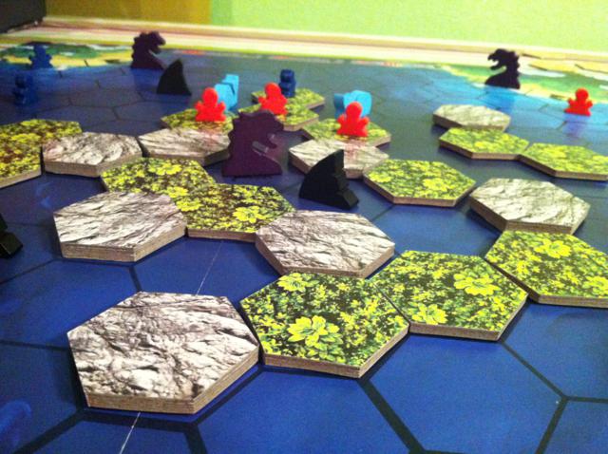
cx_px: 304
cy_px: 227
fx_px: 614
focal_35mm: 35
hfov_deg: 52.7
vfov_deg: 40.6
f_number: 2.8
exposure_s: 1/15
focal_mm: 3.85
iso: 640
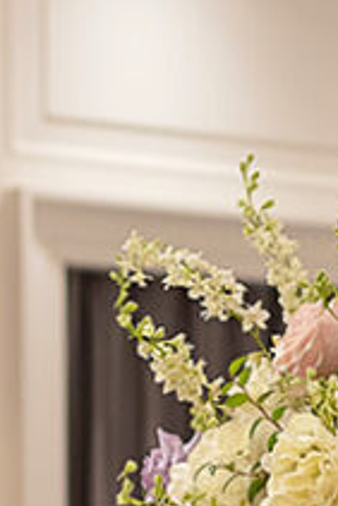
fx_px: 5118
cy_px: 1319
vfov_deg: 5.4
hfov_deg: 3.8
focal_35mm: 364
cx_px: 642
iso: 1000
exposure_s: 1/160
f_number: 2
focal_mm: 50
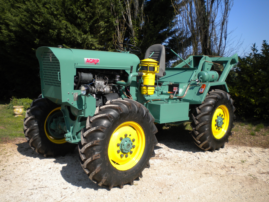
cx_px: 134
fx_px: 272
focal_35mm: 35
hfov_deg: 52.6
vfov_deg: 40.7
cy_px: 101
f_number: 4.6
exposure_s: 1/518
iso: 80
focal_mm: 6.3
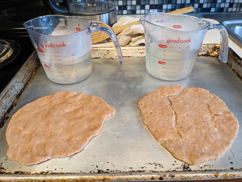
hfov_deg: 65.3
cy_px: 91
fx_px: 189
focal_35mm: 27
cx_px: 121
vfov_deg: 51.4
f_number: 1.73
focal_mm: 4.38
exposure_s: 1/29.8
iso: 56
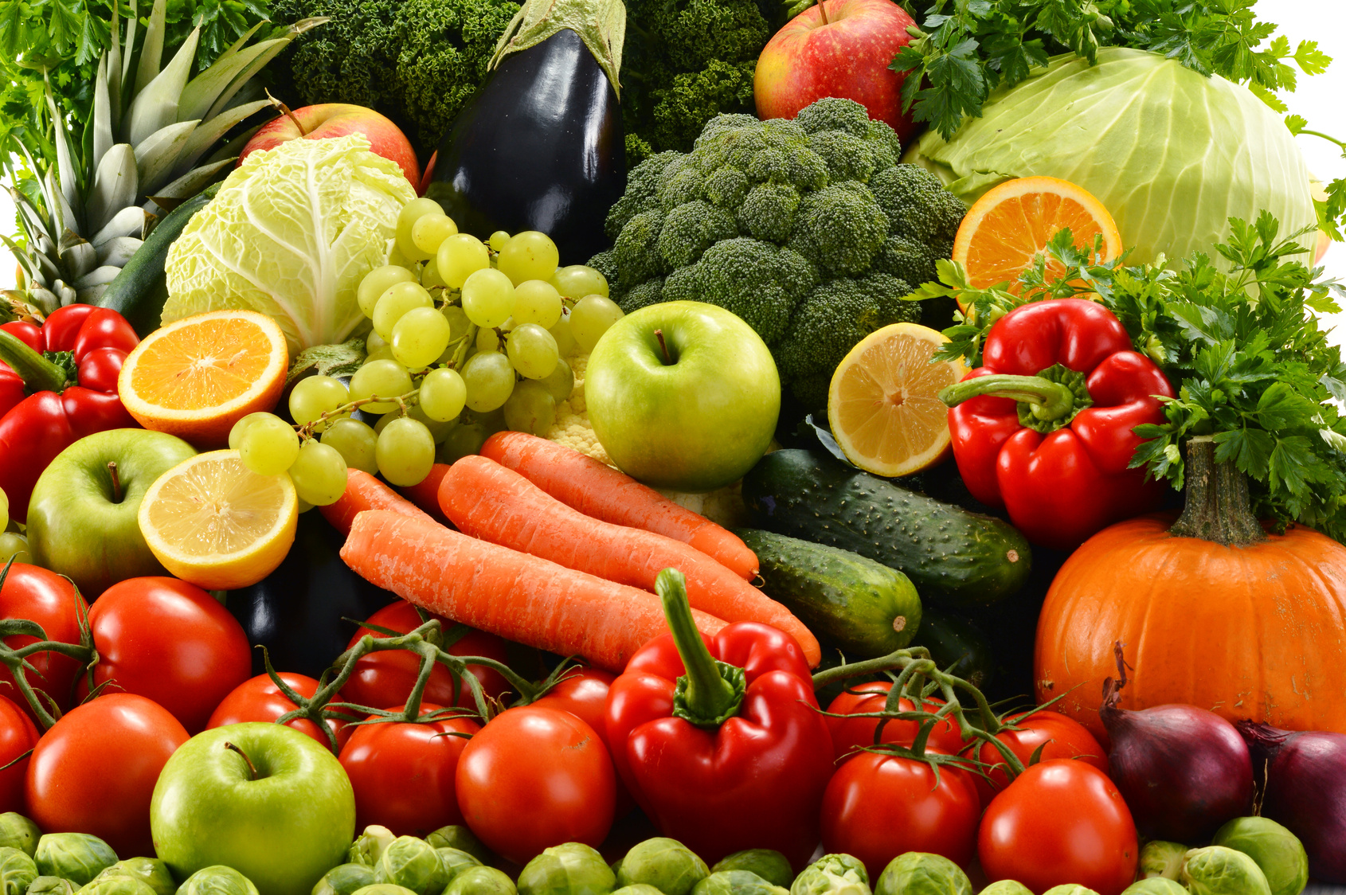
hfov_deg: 15.9
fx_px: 4819
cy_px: 448
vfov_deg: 10.6
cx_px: 673
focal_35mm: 129
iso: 100
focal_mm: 86
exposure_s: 1/125
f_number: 16
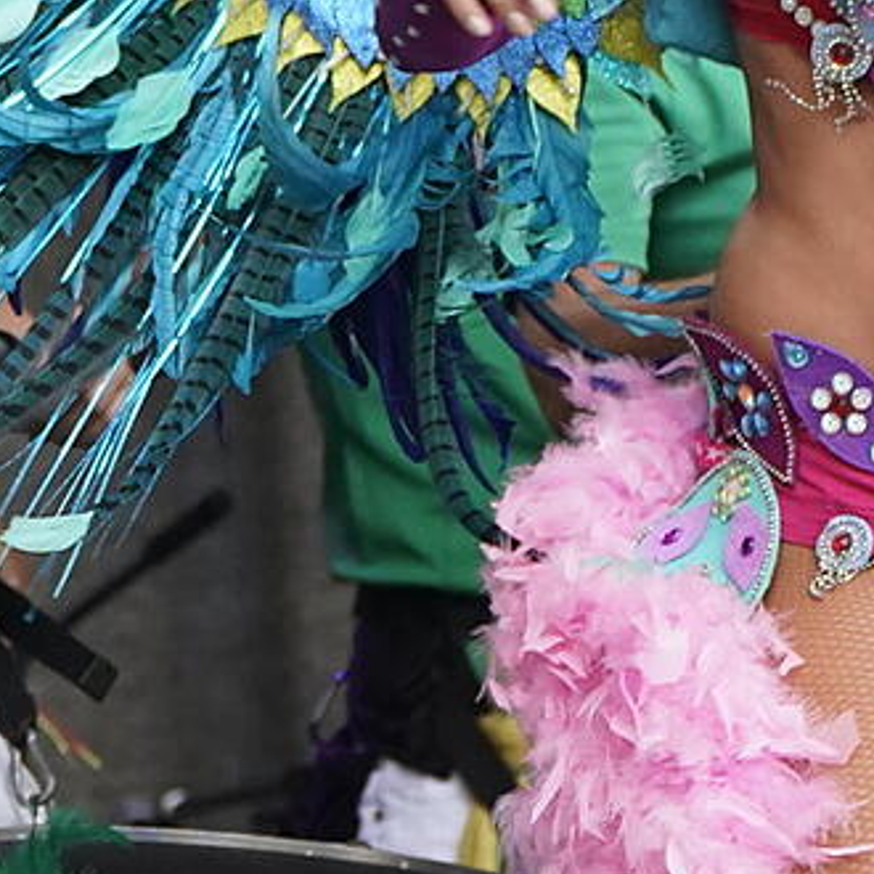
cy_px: 387
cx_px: -691
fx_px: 34478
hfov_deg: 1.5
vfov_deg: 1.5
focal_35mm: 1207
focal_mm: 229
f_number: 5.6
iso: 1600
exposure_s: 1/500
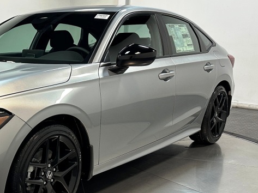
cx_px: 21
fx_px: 387
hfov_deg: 34.6
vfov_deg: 27.9
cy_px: 121
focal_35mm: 52
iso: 250
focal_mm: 6.86
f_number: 1.78
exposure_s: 1/60
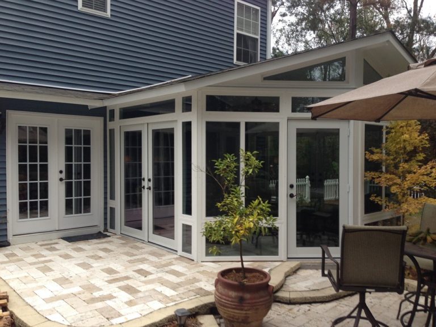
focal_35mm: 33
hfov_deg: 55.4
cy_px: 164
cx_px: 218
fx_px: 416
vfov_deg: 42.9
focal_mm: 4.12
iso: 64
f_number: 2.4
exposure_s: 1/60
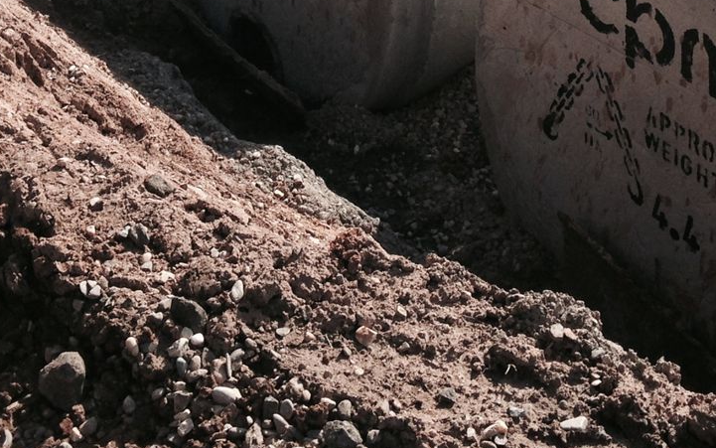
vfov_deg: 12.8
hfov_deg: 21.4
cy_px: -224
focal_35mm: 97
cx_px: 296
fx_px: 1893
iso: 50
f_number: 2.4
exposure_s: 1/1004
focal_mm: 4.12
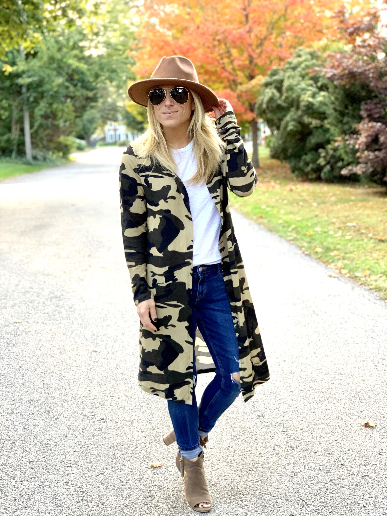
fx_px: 775
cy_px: 258
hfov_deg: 28.0
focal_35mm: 52
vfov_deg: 36.8
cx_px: 194
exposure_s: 1/122
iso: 125
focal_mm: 6
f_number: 2.4
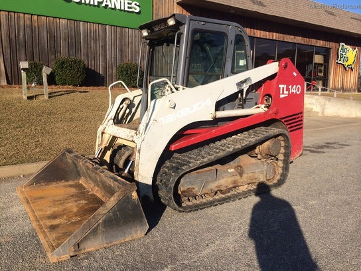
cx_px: 180
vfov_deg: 46.8
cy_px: 136
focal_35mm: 30
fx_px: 313
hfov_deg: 60.0
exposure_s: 1/2053
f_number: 2.2
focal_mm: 4.12
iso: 32
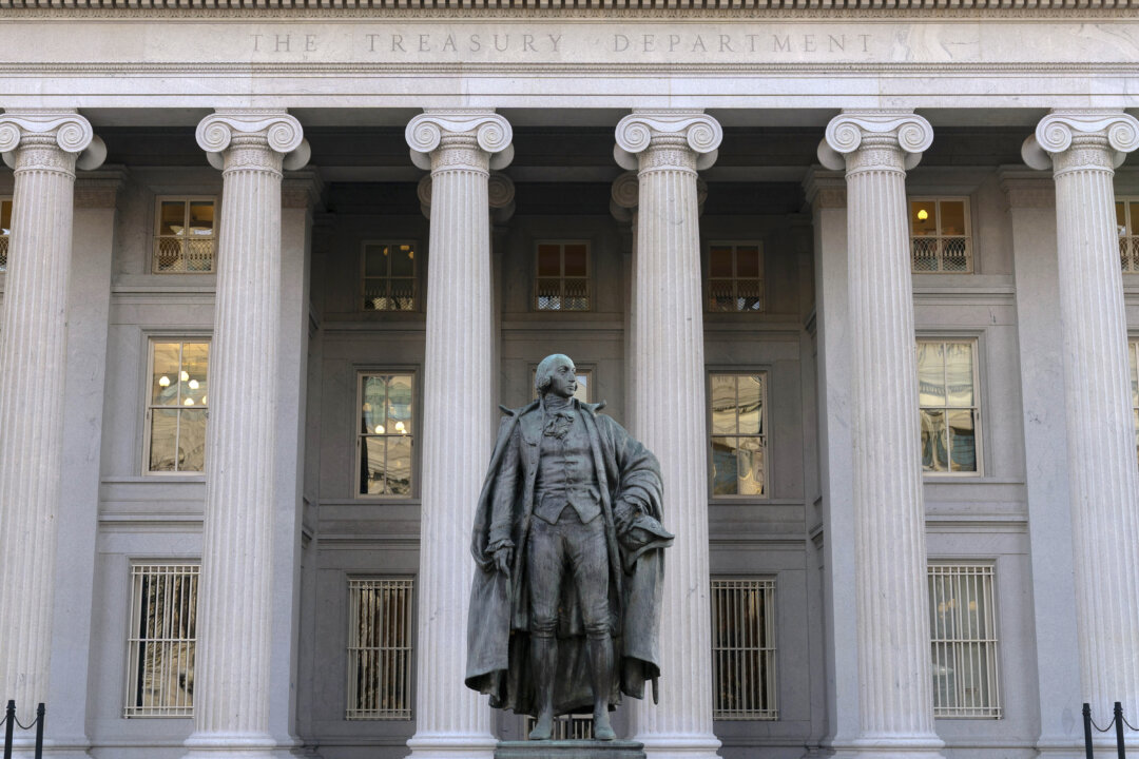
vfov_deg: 31.2
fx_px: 1360
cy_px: 380
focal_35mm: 43
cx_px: 570
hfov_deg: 45.4
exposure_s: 1/125
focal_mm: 43
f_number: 7.1
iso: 200
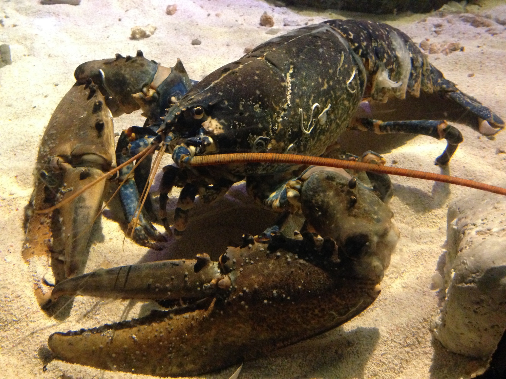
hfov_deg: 55.4
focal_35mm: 33
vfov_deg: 42.9
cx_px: 253
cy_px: 190
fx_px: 482
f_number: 2.4
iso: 640
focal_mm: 4.12
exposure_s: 1/15
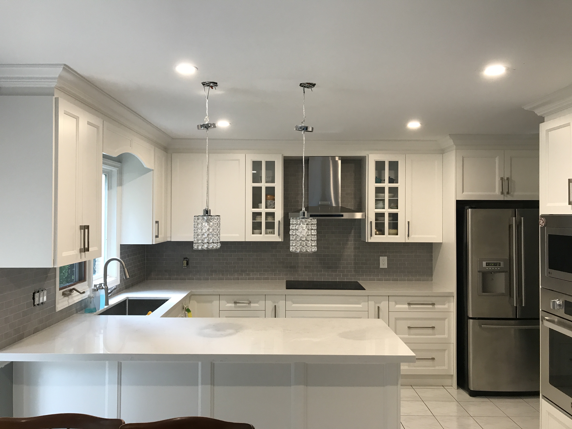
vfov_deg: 49.7
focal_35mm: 28
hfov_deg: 63.4
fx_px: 463
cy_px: 214
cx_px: 286
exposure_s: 1/30
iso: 25
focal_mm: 3.99
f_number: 1.8
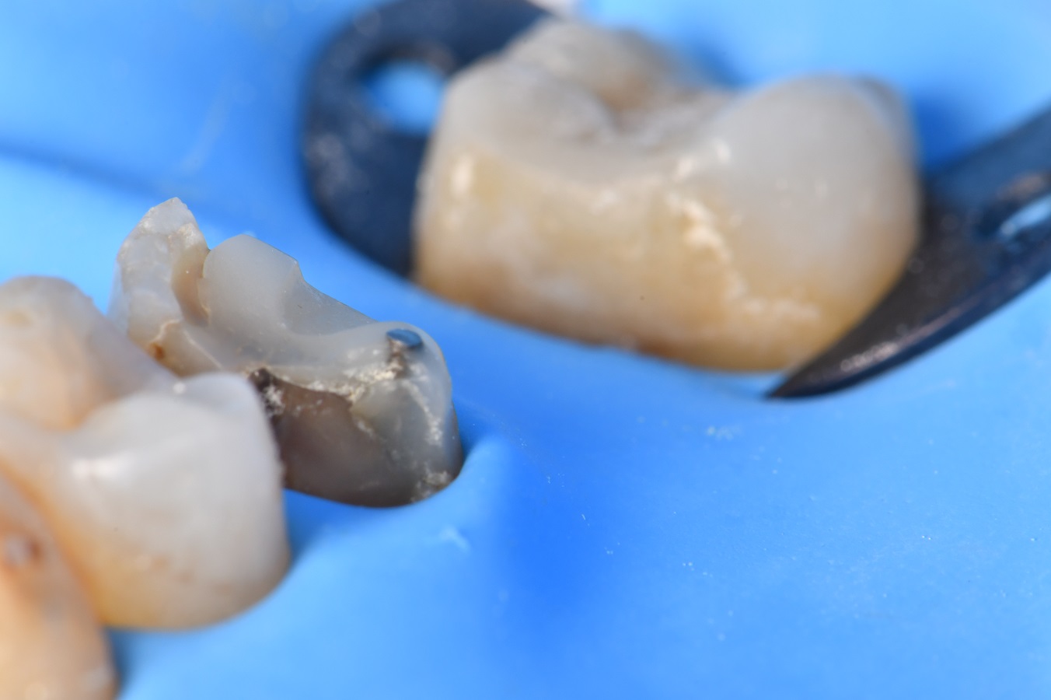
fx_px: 4581
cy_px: 350
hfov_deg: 13.1
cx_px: 526
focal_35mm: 157
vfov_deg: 8.7
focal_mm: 105
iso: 200
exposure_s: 1/160
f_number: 32
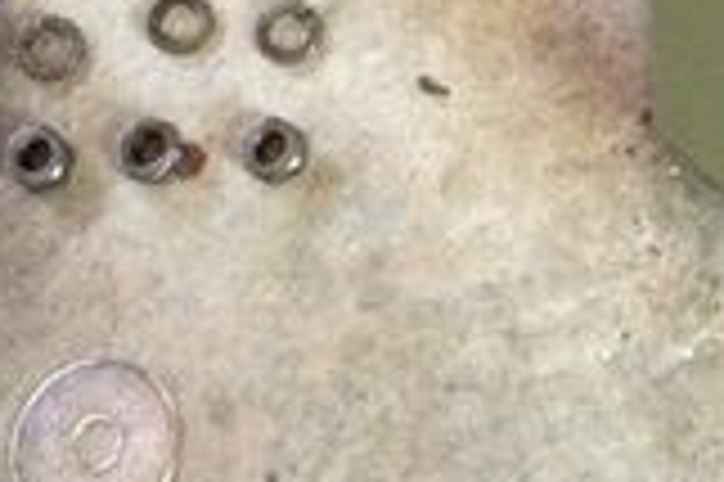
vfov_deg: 10.8
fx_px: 2451
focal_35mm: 122
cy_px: -261
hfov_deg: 16.5
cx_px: 715
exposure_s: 1/15
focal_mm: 4.15
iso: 400
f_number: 2.2
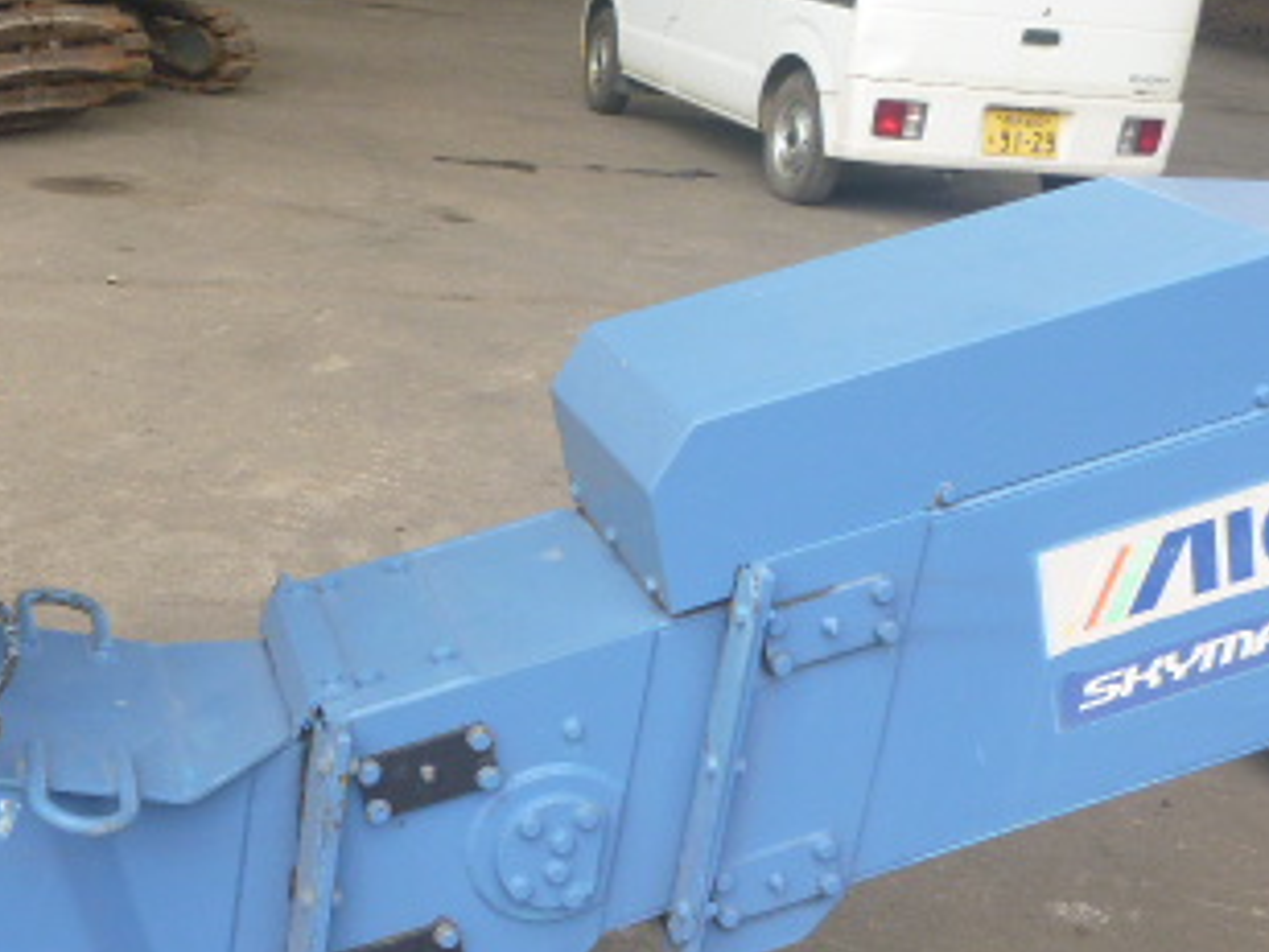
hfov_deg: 36.5
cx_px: 433
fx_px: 1906
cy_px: 602
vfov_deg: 27.9
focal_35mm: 52
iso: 100
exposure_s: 1/100
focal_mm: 4.5
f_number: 3.9
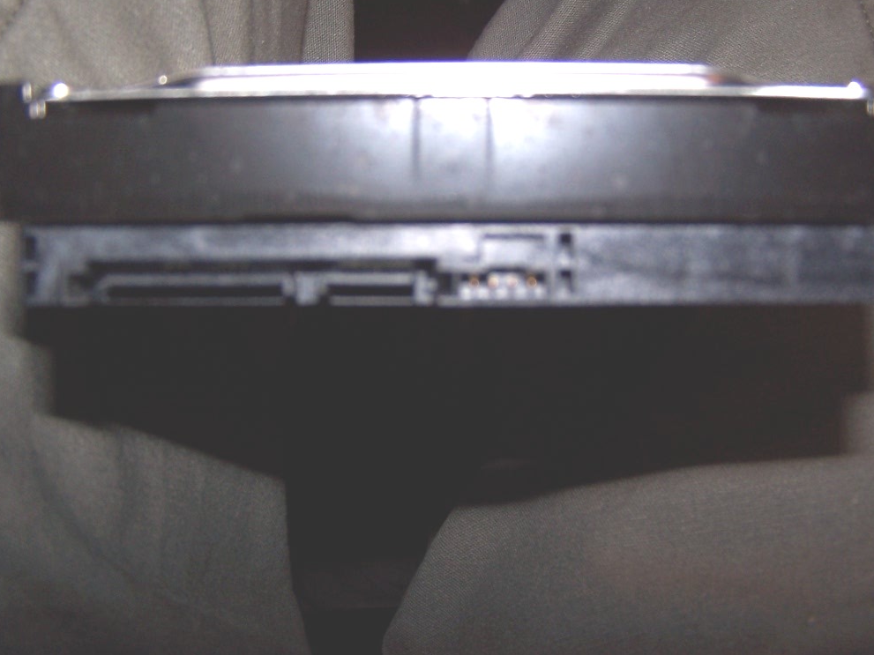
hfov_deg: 41.2
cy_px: 295
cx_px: 467
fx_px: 1161
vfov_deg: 31.5
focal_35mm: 46
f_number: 2.8
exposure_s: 1/60
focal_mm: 6.3
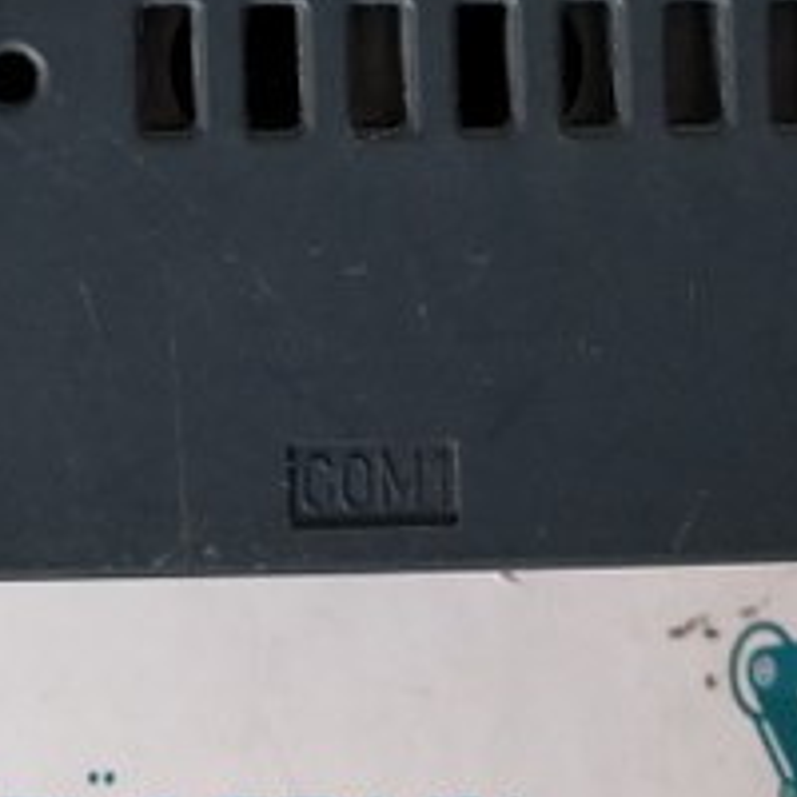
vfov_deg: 15.2
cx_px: -207
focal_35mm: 104
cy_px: -466
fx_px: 2709
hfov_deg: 16.0
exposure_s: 1/50
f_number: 1.7
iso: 103
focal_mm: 3.99
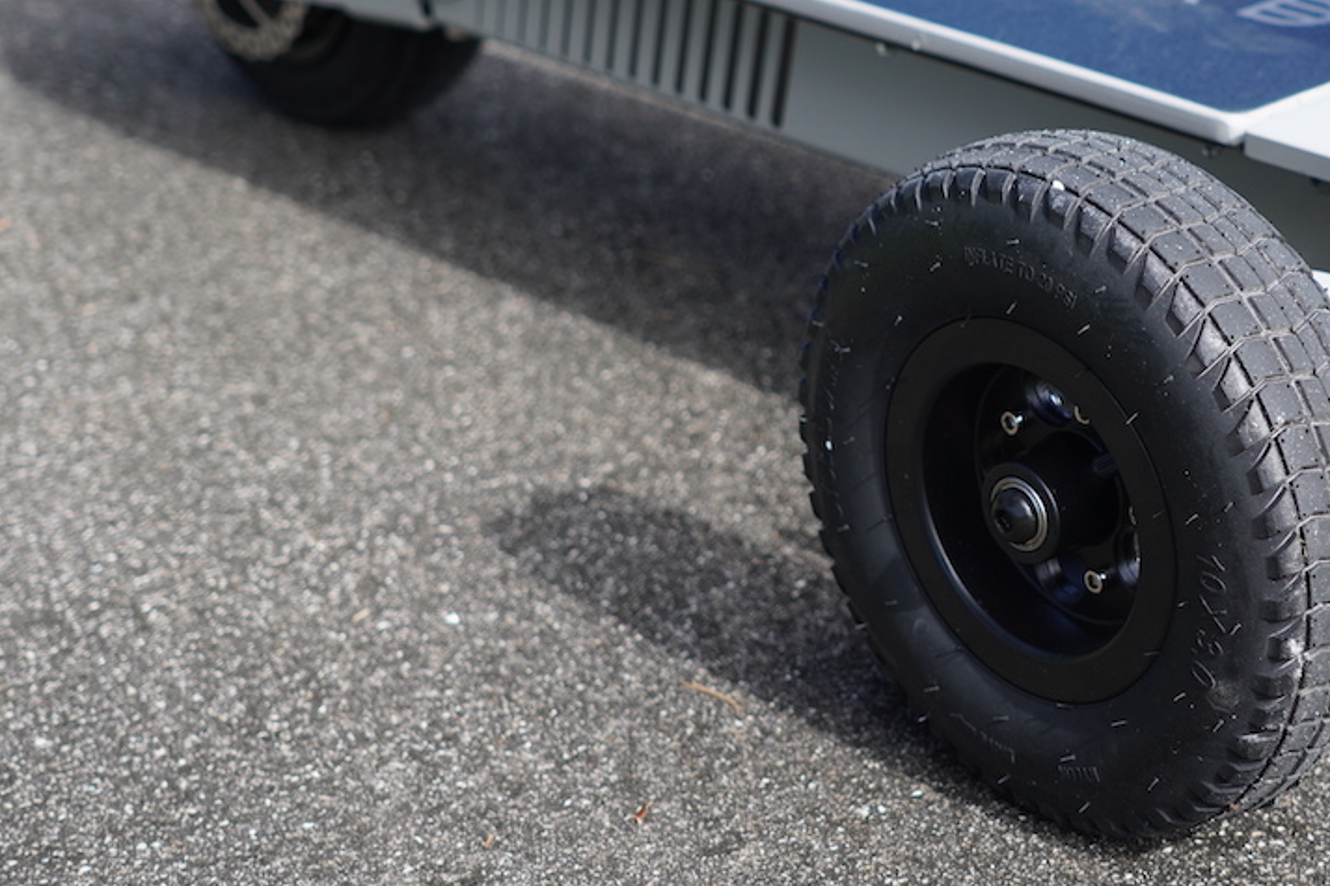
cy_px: 187
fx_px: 3177
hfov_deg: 23.4
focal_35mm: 86
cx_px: 1034
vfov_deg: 15.8
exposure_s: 1/500
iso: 100
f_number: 2.8
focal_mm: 32
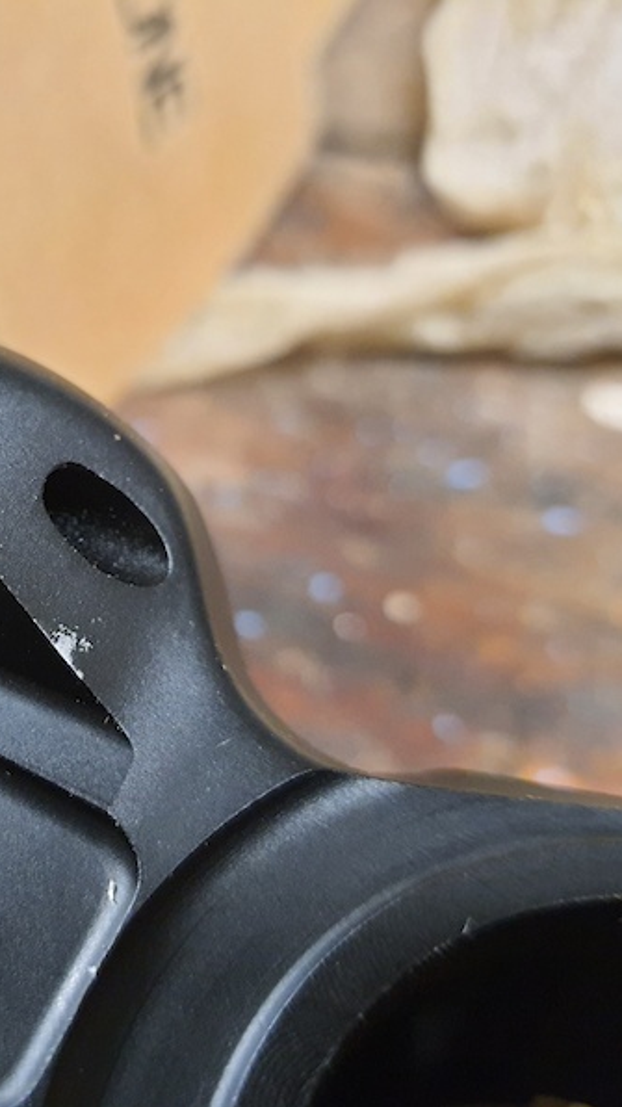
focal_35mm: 38
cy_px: 554
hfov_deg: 29.2
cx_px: 4
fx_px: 1115
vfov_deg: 52.8
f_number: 1.7
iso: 500
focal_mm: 4.32
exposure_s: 1/33
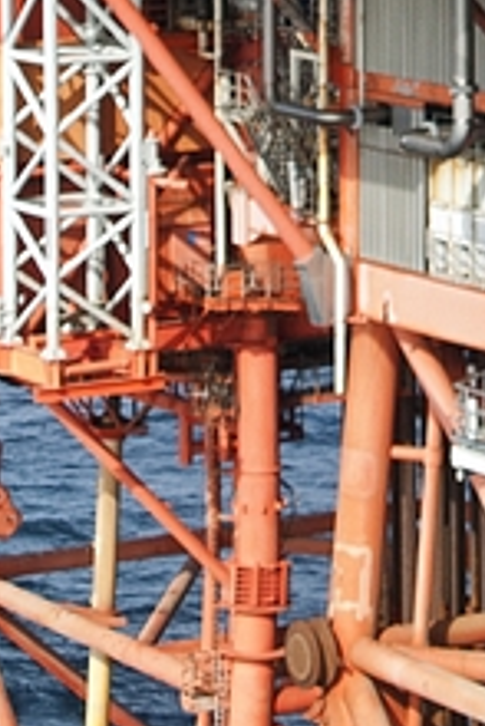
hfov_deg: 7.0
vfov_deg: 10.3
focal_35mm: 196
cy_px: -172
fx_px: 3954
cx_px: 533
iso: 400
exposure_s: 1/1000
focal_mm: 24
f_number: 4.5
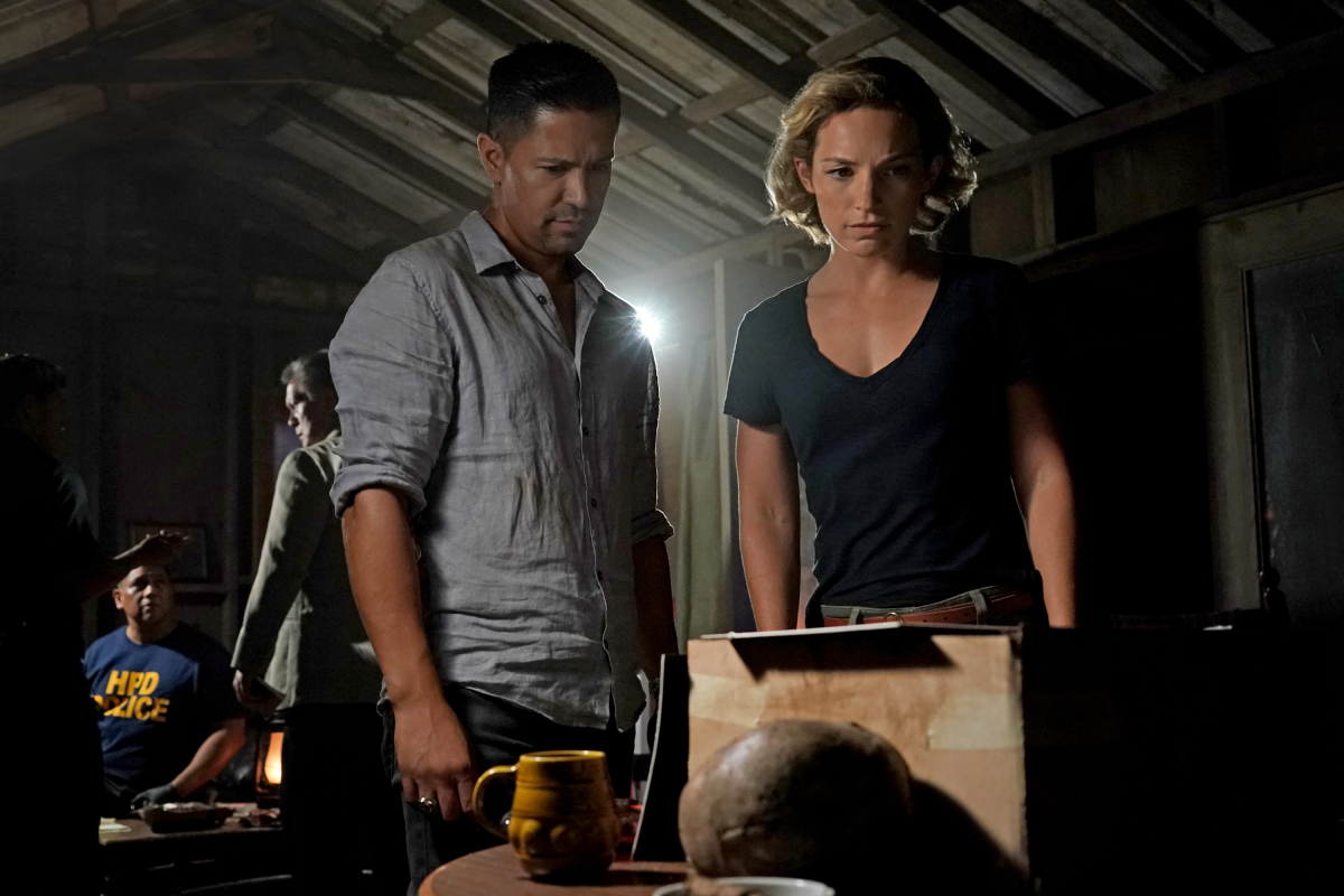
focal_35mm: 35
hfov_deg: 54.4
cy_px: 448
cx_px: 672
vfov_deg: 37.9
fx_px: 1307
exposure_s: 1/160
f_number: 4
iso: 3200
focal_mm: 35
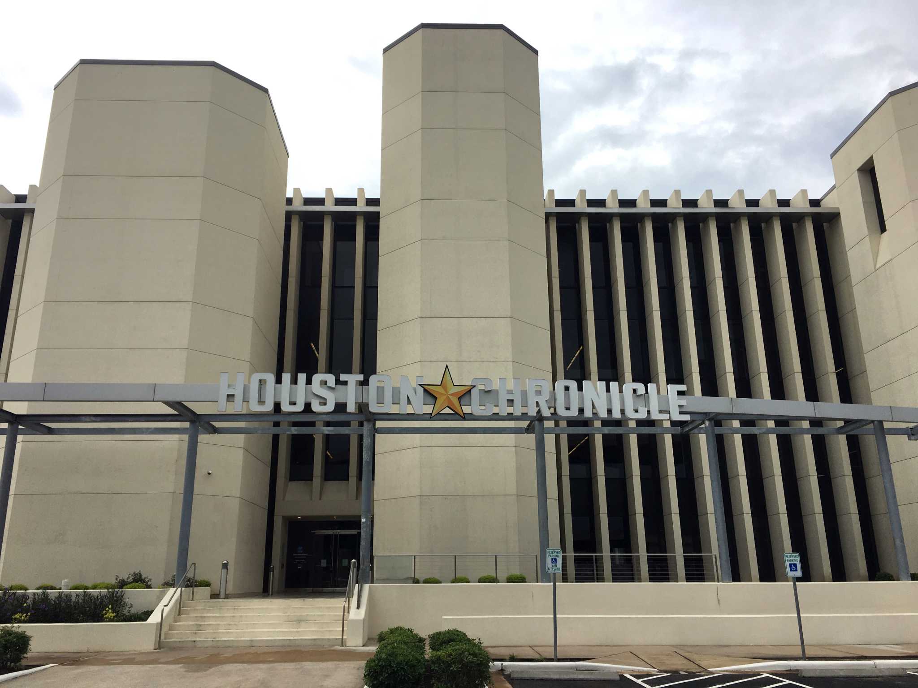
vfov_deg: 48.2
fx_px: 769
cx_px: 459
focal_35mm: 29
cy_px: 344
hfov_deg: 61.7
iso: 25
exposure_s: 1/1148
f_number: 2.2
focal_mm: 4.15
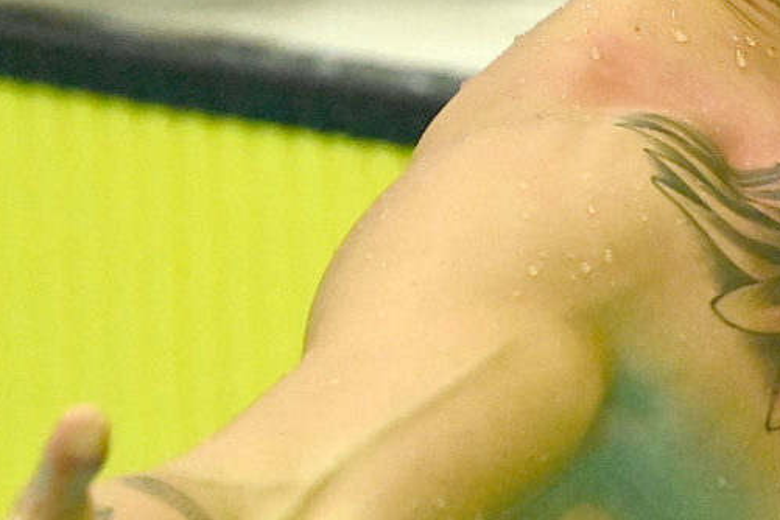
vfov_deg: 0.7
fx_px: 44240
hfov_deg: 1.0
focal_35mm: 2042
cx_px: 961
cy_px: 180
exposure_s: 1/1250
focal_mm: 400
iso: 8000
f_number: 4
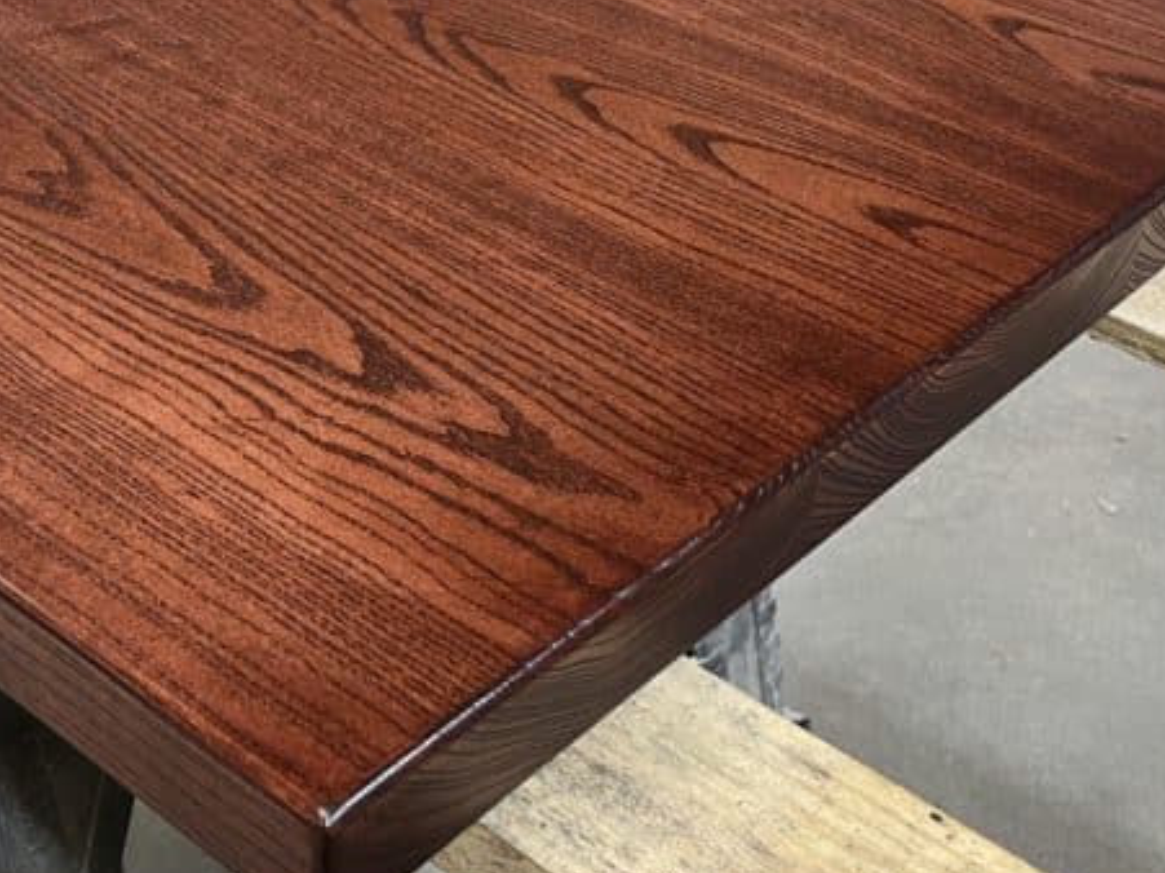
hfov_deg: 32.4
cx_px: 367
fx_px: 1985
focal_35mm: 59
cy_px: 413
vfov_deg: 24.8
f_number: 1.6
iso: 100
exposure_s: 1/60
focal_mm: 5.1
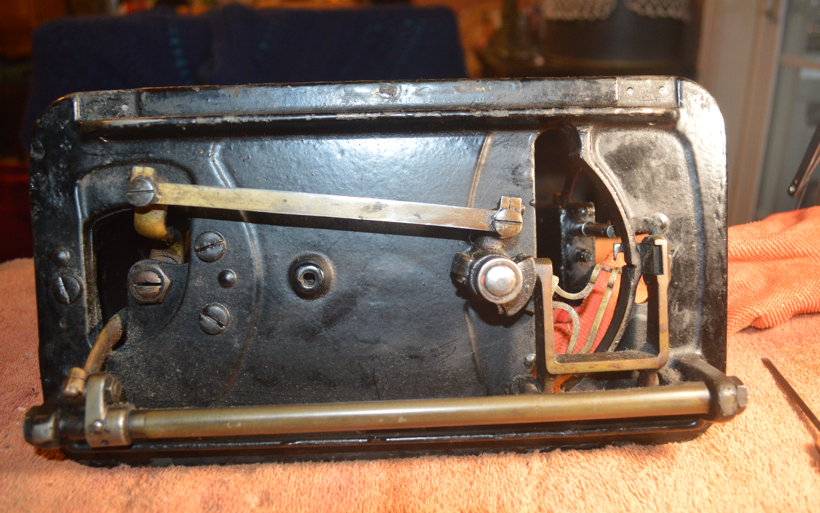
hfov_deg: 66.5
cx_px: 403
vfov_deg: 44.5
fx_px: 626
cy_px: 237
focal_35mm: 28
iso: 1400
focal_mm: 18
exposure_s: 1/60
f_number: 3.5
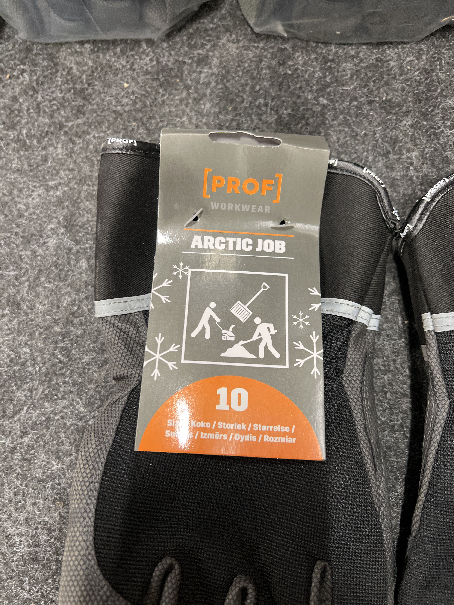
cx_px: 227
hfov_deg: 53.1
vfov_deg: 67.3
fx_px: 455
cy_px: 302
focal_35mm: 26
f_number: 1.5
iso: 200
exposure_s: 1/60
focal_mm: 5.7
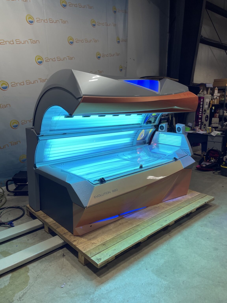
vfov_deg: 67.3
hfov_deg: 53.1
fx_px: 227
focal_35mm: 26
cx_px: 114
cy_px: 152
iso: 32
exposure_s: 1/196
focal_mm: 4.2
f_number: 1.6
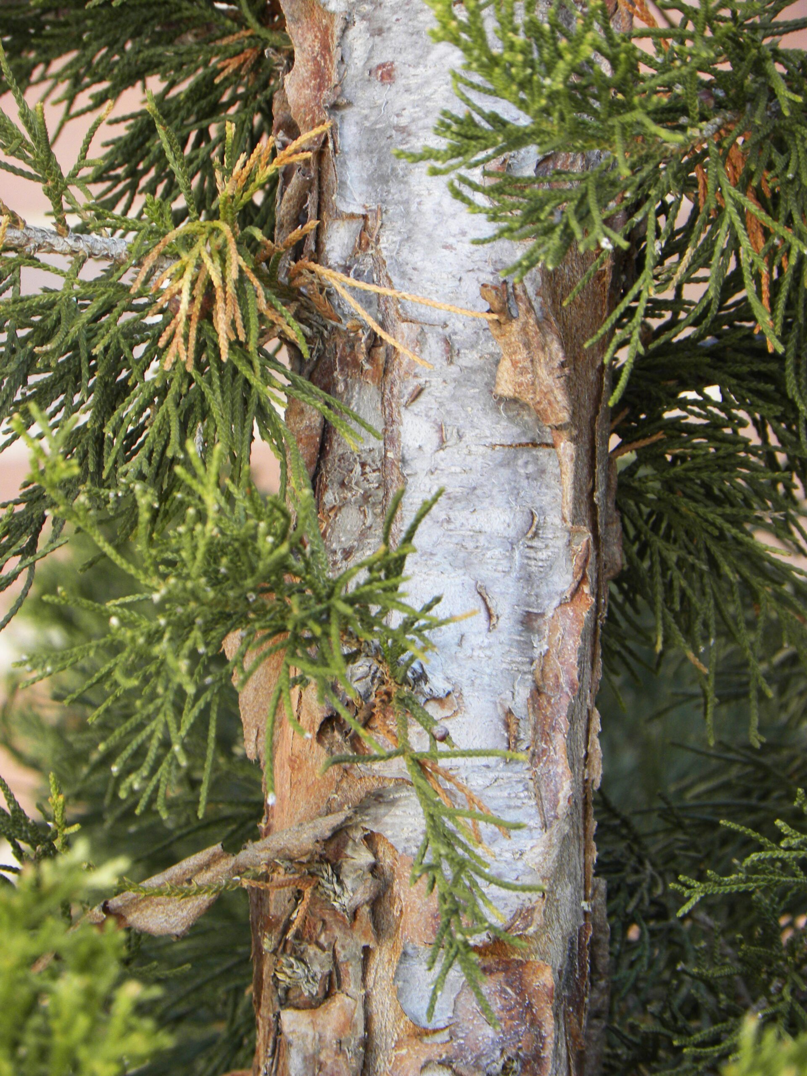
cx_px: 404
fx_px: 7678
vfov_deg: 8.0
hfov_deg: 6.0
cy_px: 538
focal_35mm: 247
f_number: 4.5
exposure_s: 1/79.1
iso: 119
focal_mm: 44
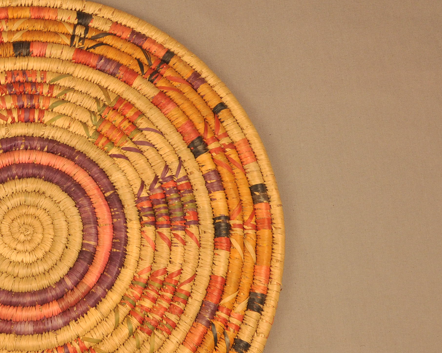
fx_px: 785
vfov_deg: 25.1
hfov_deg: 30.1
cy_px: 266
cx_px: 43
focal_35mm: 60
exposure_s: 1/60
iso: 400
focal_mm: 18
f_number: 8
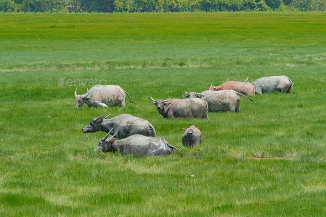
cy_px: 108
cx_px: 163
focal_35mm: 450
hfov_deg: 4.6
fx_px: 4074
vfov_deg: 3.1
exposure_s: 1/500
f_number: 13
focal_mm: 300
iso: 640
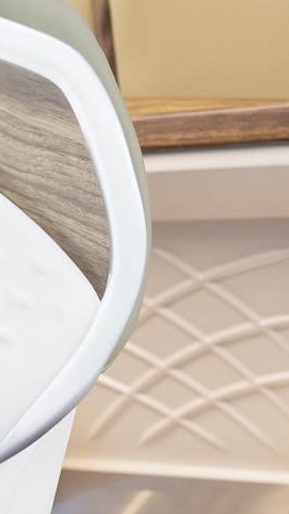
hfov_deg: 10.7
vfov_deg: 18.9
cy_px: 223
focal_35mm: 113
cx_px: 67
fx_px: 1540
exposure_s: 1/160
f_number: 2.5
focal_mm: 35
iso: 640
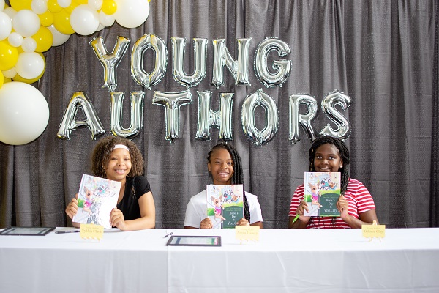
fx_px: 640
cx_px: 220
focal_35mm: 52
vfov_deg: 25.8
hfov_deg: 37.9
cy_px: 146
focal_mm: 35
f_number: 1.8
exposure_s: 1/250
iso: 500
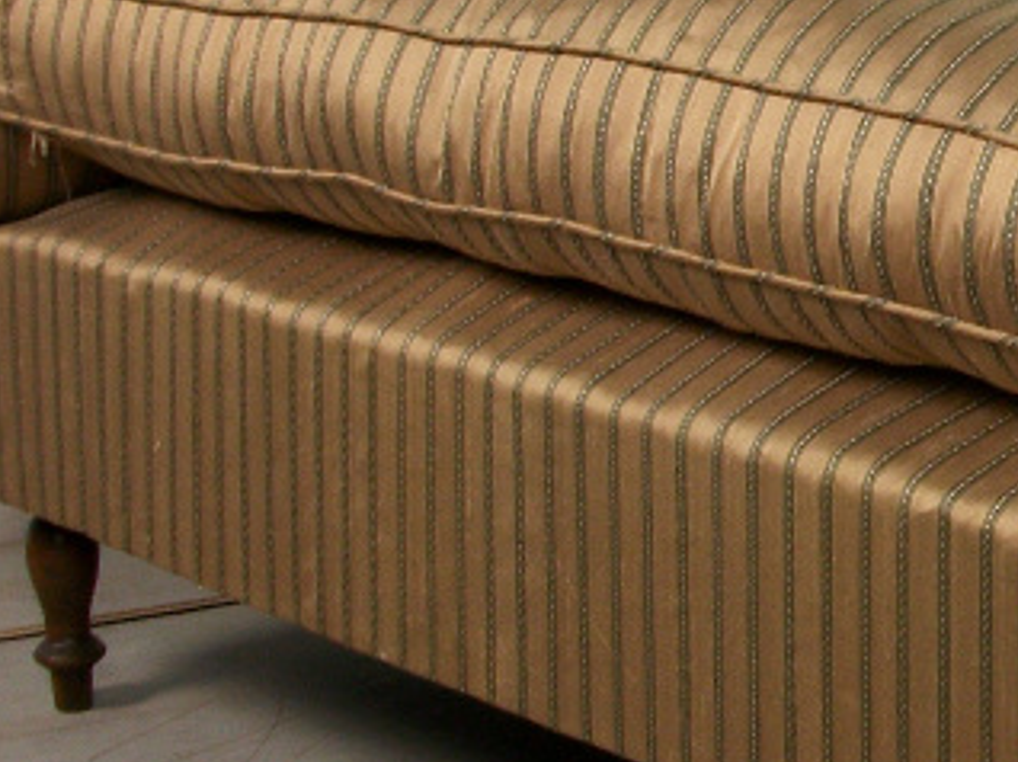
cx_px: 1505
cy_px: 150
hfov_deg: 15.6
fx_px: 3438
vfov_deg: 12.6
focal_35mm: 117
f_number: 2.9
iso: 80
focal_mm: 5.7
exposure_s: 1/40.2
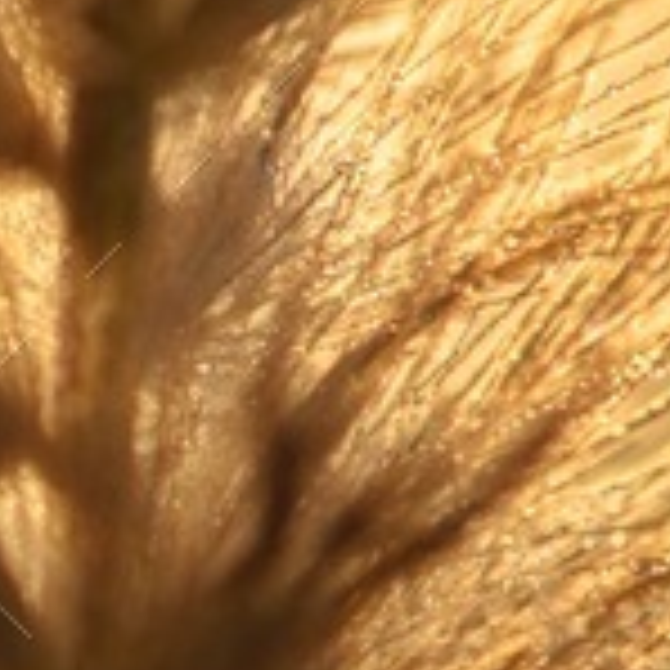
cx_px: -144
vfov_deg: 3.3
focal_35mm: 531
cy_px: 1124
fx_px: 11628
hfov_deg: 3.3
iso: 200
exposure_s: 1/320
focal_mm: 105
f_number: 9
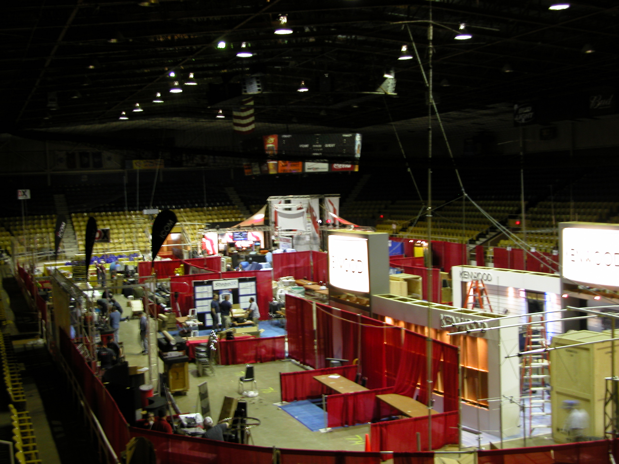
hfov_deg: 38.2
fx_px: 894
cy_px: 232
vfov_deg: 29.1
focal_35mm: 50
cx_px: 310
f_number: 3
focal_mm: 12.7
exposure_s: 1/4
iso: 100
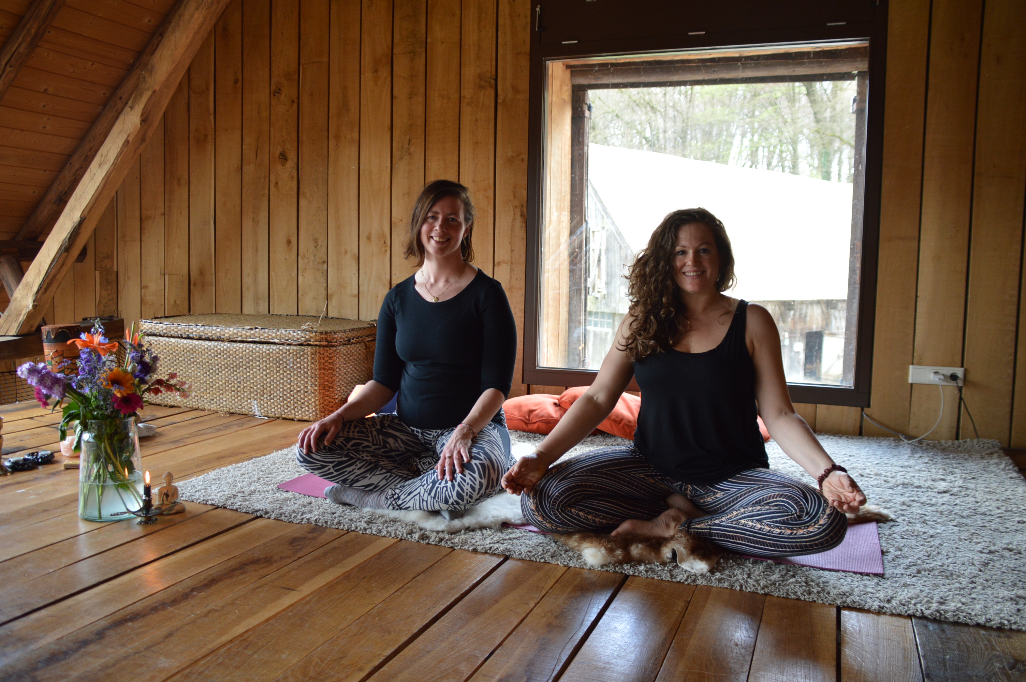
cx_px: 513
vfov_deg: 47.8
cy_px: 341
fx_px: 769
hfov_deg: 67.4
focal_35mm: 27
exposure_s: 1/60
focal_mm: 18
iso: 400
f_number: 4
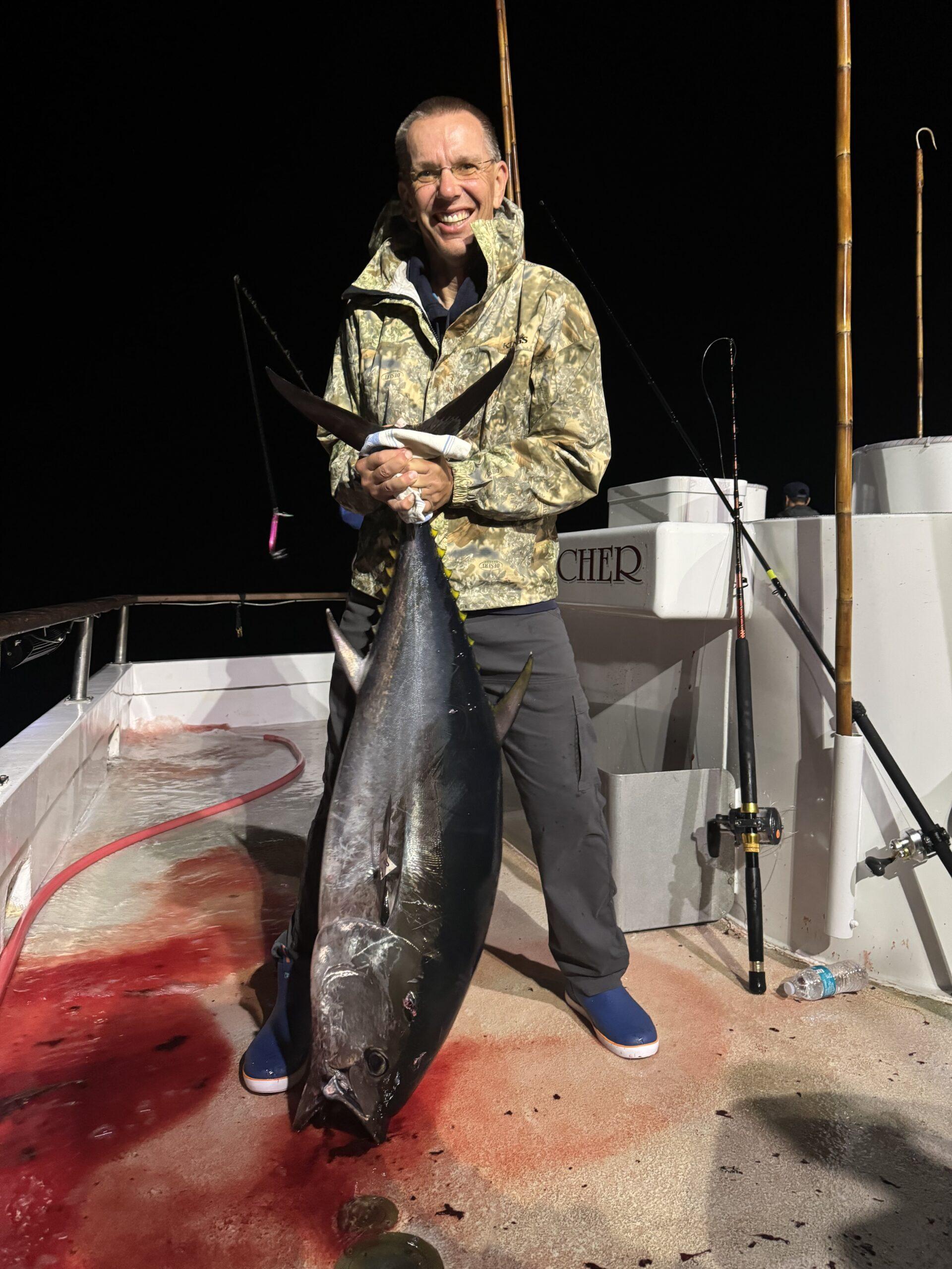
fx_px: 880
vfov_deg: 71.6
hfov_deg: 56.8
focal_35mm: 24
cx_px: 476
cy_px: 634
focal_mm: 6.76
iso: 640
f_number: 1.78
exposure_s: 1/40
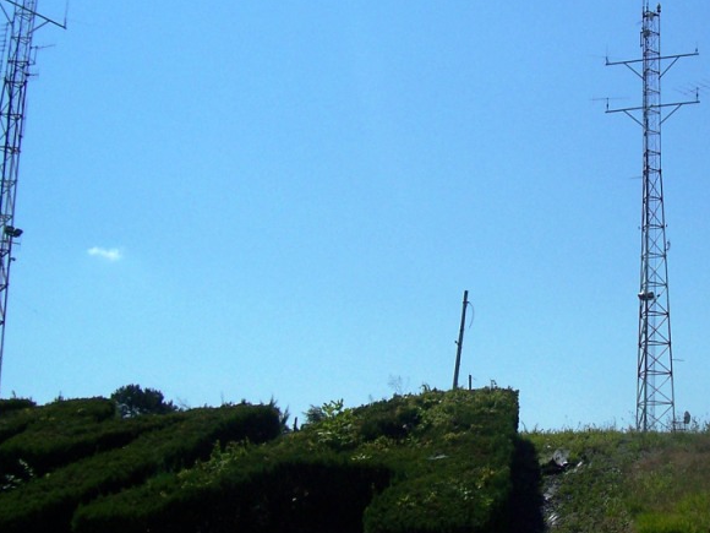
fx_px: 1231
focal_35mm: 60
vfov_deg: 24.4
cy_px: 208
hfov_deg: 31.2
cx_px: 592
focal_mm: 5.6
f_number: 5.6
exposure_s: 1/1500
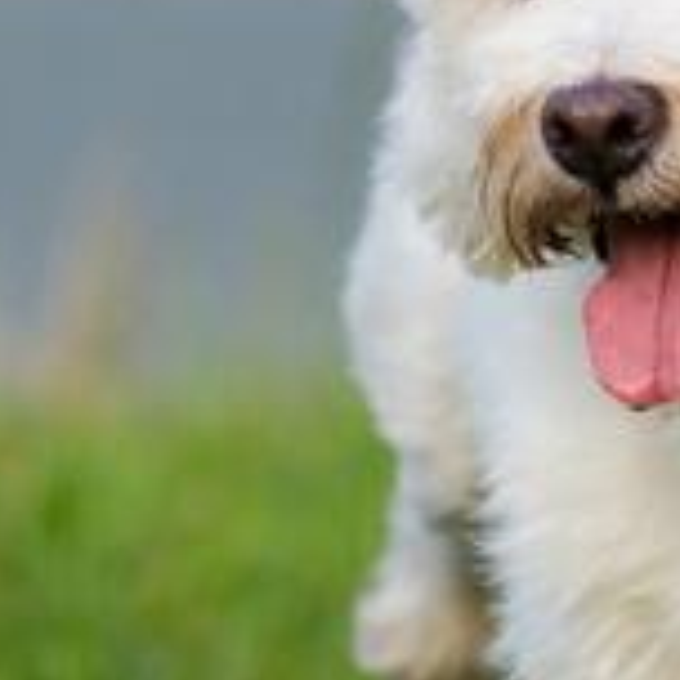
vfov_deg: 2.2
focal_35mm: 784
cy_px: 161
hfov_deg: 2.2
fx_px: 17424
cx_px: 403
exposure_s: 1/1000
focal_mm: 200
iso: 800
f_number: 6.3
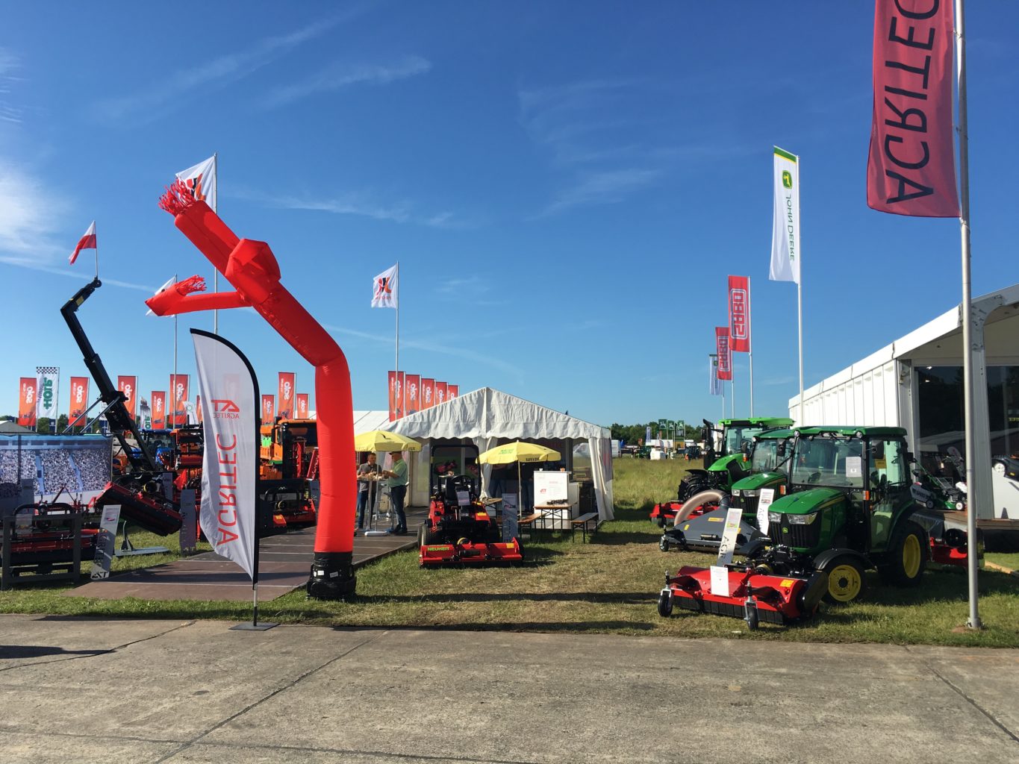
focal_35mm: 29
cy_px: 382
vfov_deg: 48.2
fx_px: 854
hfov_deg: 61.7
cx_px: 510
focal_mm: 4.15
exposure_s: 1/1603
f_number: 2.2
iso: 25
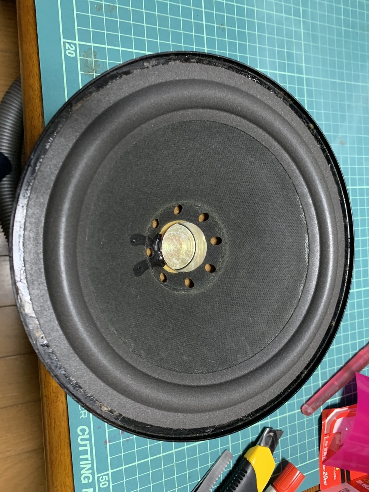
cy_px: 246
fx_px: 370
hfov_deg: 53.1
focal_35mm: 26
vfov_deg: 67.3
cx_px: 184
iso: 320
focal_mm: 4.25
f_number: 1.8
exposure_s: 1/33
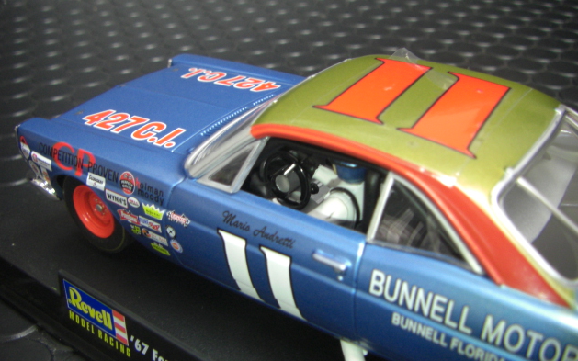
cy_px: 190
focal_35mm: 41
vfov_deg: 31.2
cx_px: 285
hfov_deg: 48.2
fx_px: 646
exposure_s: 1/15
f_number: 3.4
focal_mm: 6.3
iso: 200
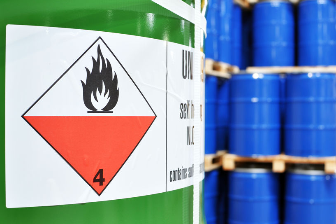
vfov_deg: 24.8
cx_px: 162
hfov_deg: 36.6
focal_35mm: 55
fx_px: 509
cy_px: 116
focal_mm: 35
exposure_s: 1/2
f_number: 6.3
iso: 200
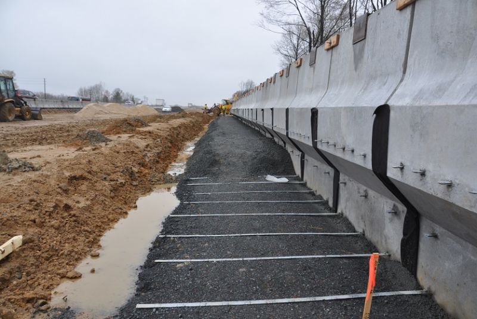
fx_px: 358
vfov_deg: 48.0
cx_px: 238
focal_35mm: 27
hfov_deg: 67.3
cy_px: 160
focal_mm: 18
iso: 360
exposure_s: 1/125
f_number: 5.6
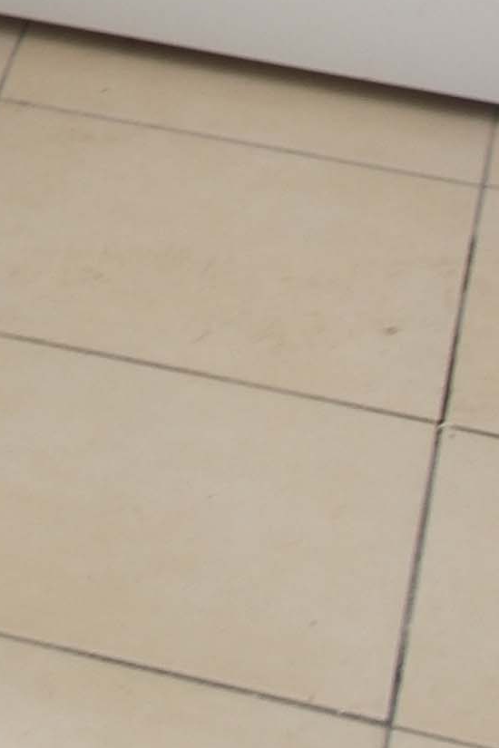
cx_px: -1011
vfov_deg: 8.9
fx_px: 4137
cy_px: -1303
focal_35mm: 199
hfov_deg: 6.3
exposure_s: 1/13
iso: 100
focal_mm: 20
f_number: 4
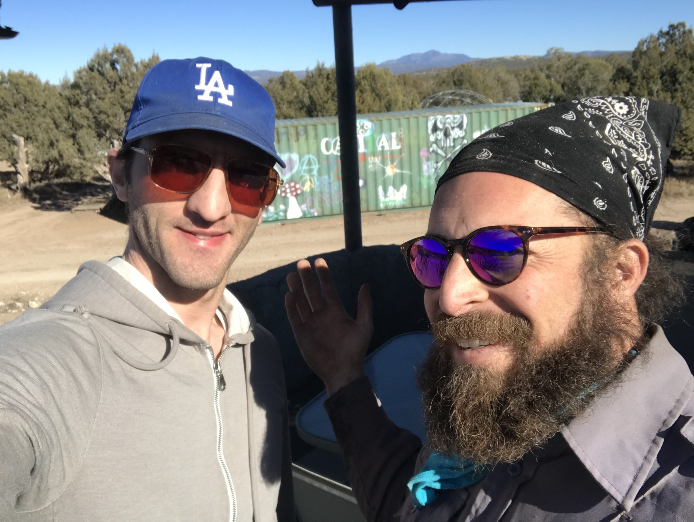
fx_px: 642
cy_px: 261
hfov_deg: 56.8
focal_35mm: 32
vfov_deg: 44.2
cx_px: 347
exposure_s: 1/924
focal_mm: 2.87
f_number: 2.2
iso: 25
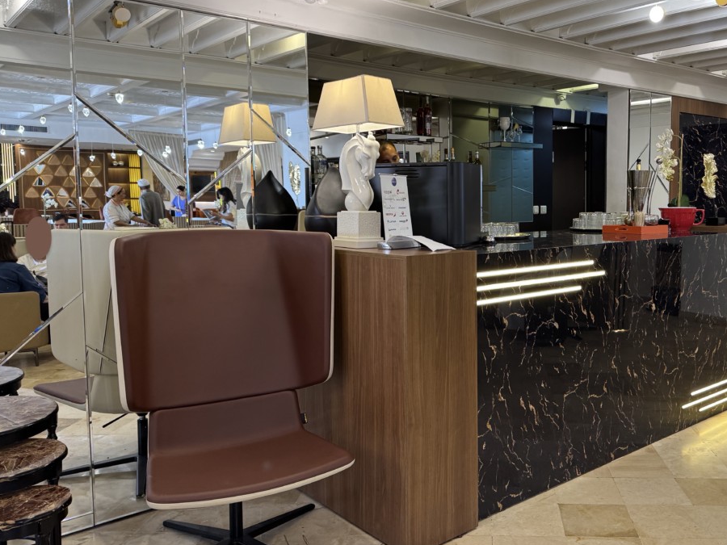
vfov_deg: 44.1
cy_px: 239
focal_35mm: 32
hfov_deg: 56.0
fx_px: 672
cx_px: 466
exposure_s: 1/50
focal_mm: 6.76
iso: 160
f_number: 1.78
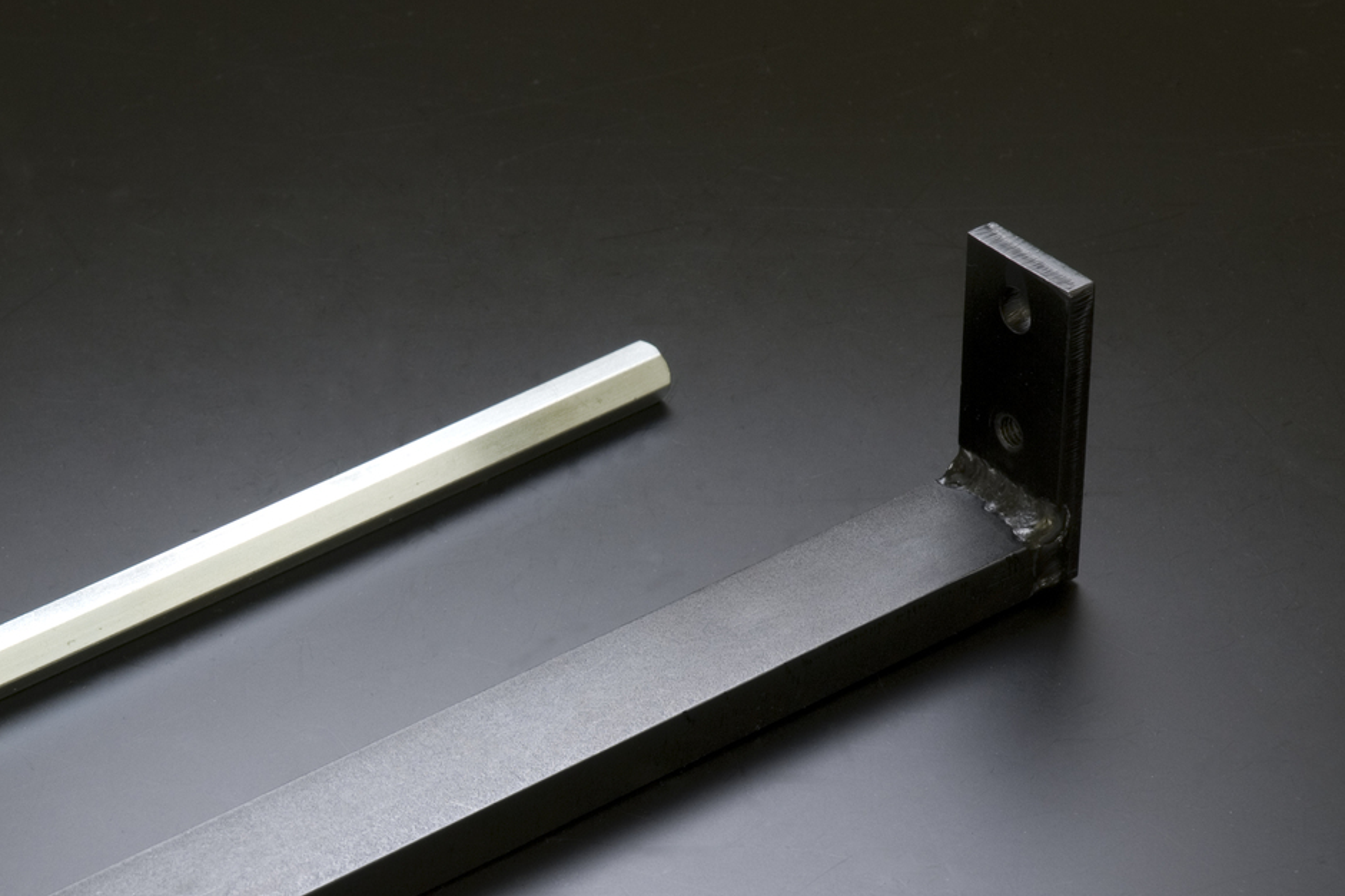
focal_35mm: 179
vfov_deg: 7.7
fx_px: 6685
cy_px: 643
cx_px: 462
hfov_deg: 11.5
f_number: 11
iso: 100
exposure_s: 1/1.67
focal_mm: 70
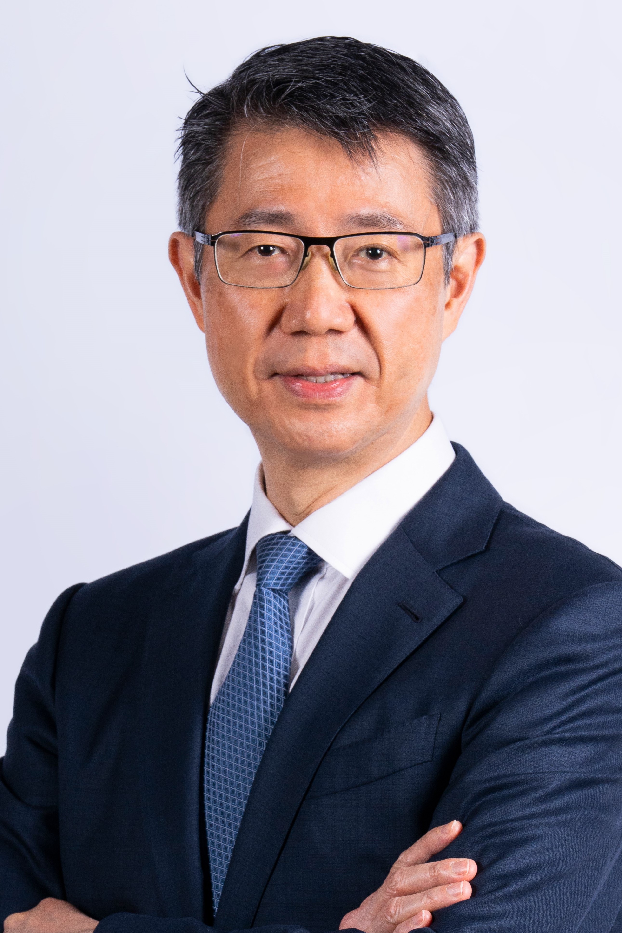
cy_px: 466
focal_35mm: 195
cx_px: 311
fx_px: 5053
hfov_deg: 7.0
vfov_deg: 10.5
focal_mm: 195
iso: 640
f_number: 11
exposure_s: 1/160
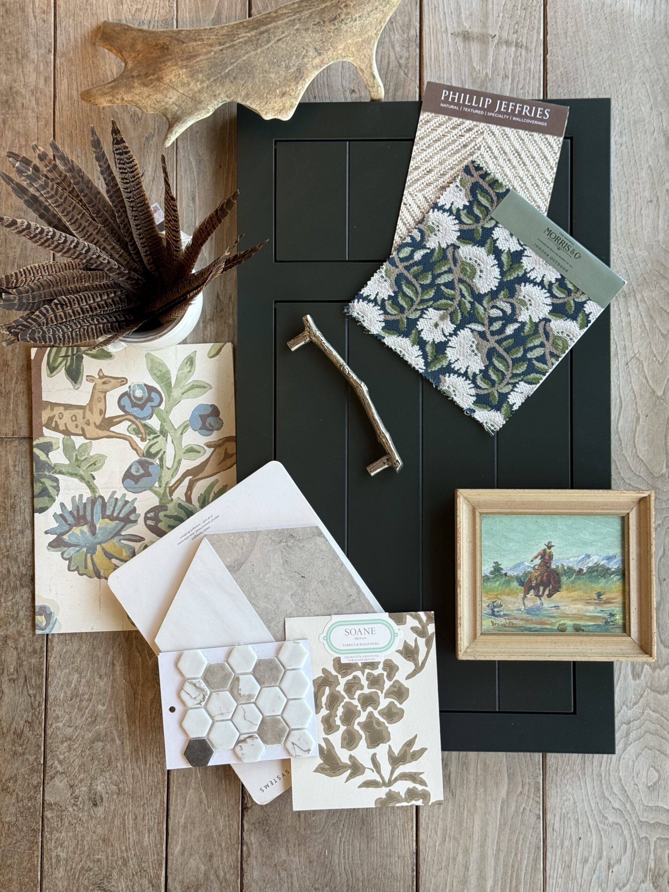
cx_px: 334
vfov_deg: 39.7
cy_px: 446
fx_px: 1237
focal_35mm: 48
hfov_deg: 30.3
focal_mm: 6.76
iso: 50
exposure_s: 1/120
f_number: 1.78
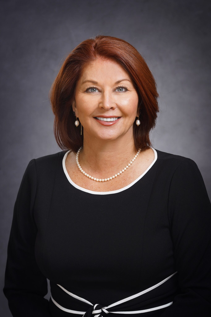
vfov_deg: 15.2
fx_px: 1187
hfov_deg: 10.2
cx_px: 106
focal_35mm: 135
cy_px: 158
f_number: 7.1
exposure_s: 1/160
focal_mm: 135
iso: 400
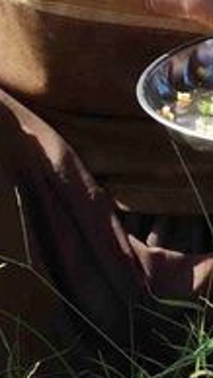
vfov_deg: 2.7
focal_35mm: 788
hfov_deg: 1.5
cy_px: -176
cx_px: 376
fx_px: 7917
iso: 320
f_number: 10
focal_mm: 95
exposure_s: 1/200
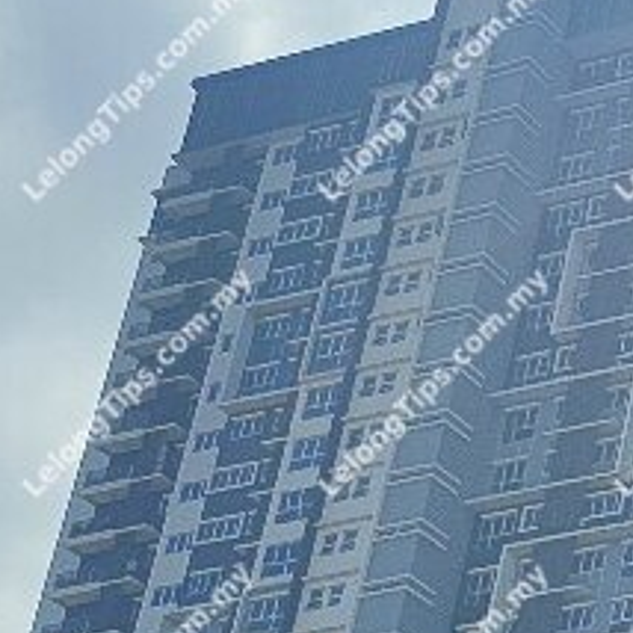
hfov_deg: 11.2
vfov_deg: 13.4
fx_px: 2627
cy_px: 769
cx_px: 1588
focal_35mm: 127
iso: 50
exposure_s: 1/1886
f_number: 1.89
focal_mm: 5.89
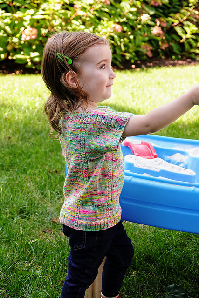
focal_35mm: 81
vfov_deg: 25.1
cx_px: 100
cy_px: 149
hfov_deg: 16.9
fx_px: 671
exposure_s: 1/100
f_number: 3.5
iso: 100
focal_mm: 29.69
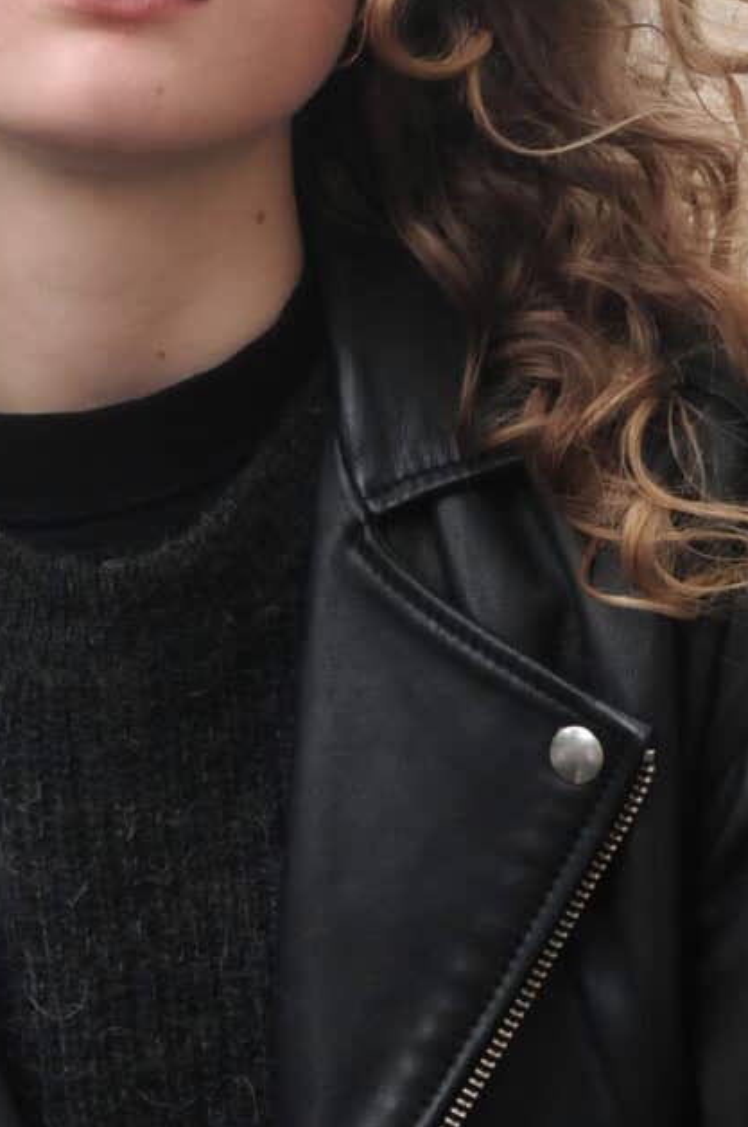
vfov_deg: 15.8
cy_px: 303
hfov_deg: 10.6
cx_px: 162
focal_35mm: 129
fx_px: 4031
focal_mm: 50
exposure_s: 1/400
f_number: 4.5
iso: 1250
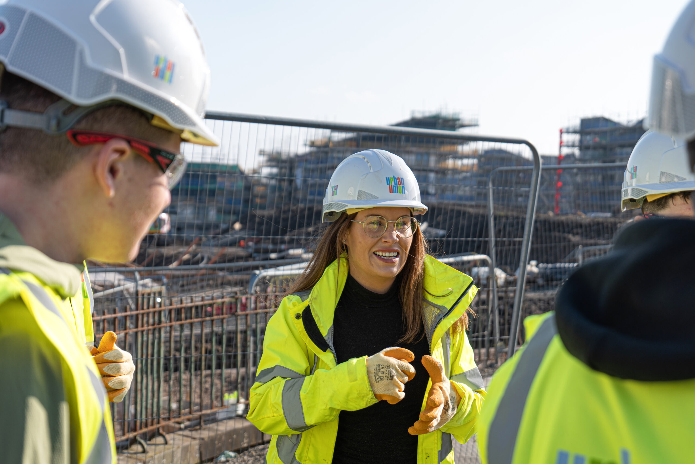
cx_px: 348
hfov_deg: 33.4
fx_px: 1158
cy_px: 232
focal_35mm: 60
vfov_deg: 22.6
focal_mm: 60
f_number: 5.6
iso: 100
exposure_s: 1/400
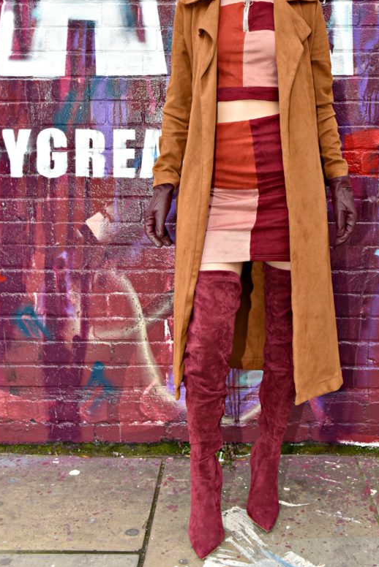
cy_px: 190
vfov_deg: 44.8
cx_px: 237
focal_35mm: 43
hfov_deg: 31.1
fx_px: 678
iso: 800
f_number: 4.5
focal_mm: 29
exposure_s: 1/800
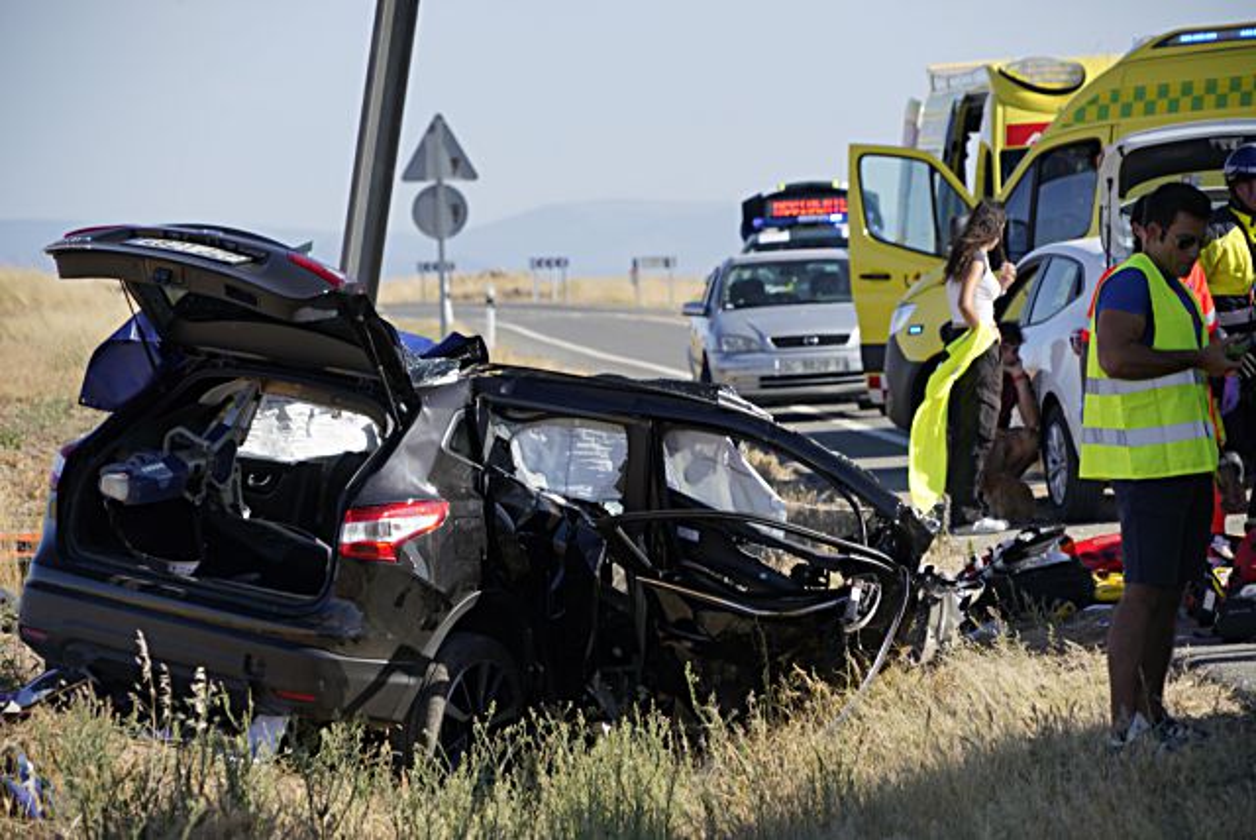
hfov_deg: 9.7
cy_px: 420
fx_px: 7403
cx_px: 628
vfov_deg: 6.5
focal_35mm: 212
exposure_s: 1/200
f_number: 8
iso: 100
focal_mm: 212
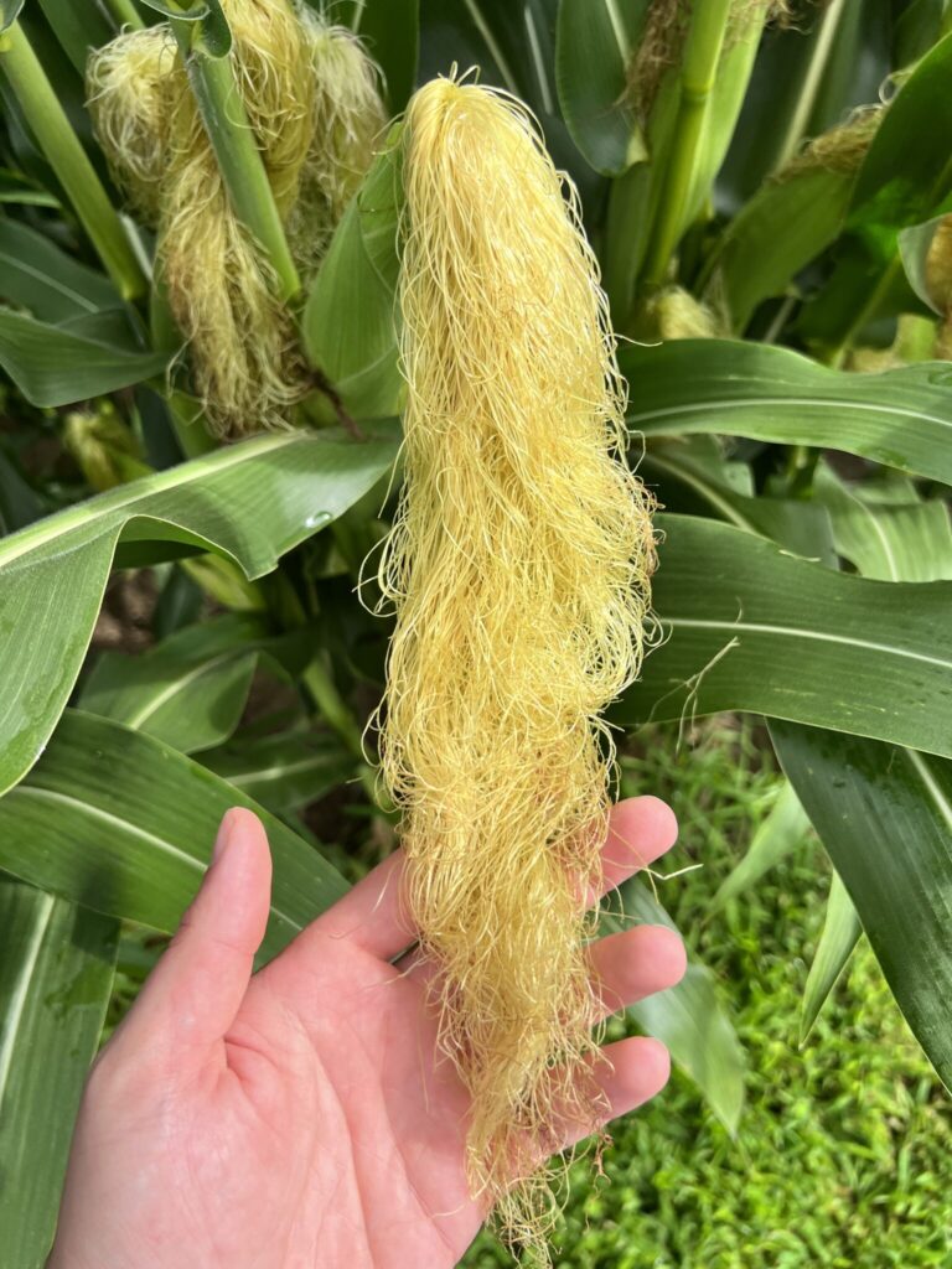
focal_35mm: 26
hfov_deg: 53.1
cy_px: 634
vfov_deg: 67.3
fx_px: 953
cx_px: 476
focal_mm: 5.7
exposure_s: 1/1575
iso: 50
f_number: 1.5
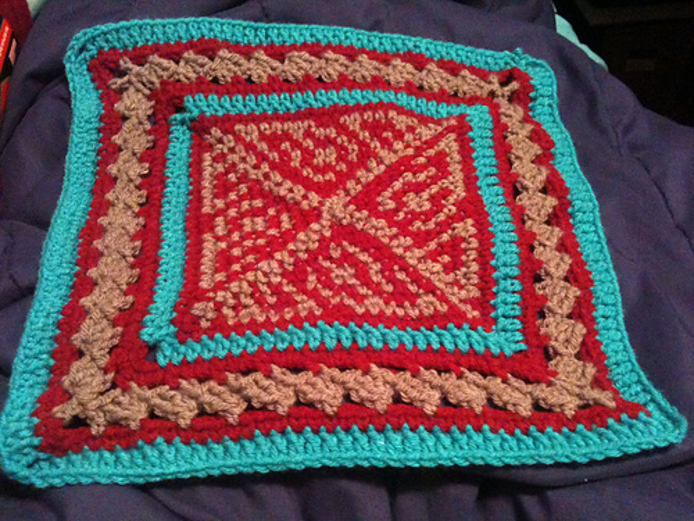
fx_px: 702
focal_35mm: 35
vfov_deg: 40.7
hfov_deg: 52.6
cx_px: 347
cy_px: 260
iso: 640
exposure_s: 1/10
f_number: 2.8
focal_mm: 3.85
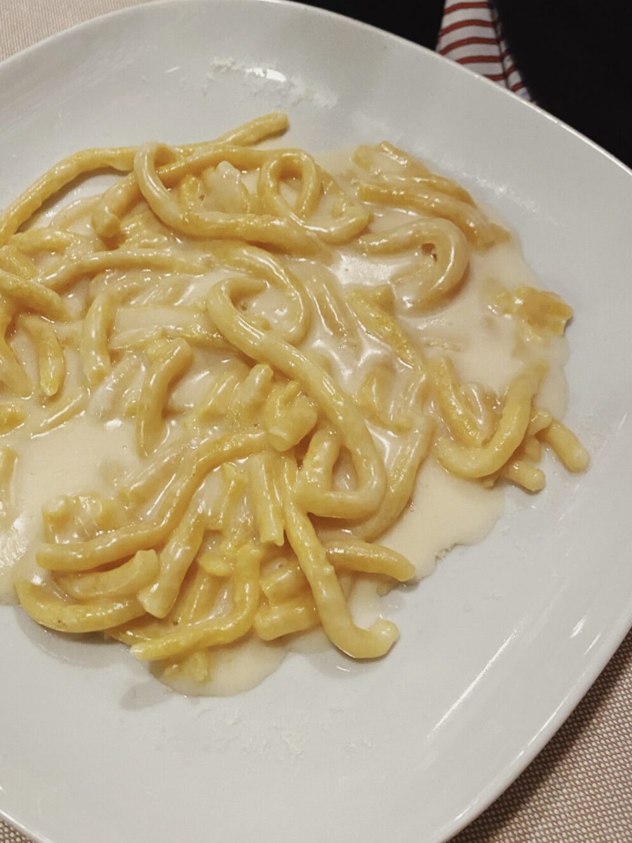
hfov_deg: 46.8
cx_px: 305
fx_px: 730
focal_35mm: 30
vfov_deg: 59.7
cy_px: 358
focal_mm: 4.25
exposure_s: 1/33
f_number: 1.8
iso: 400
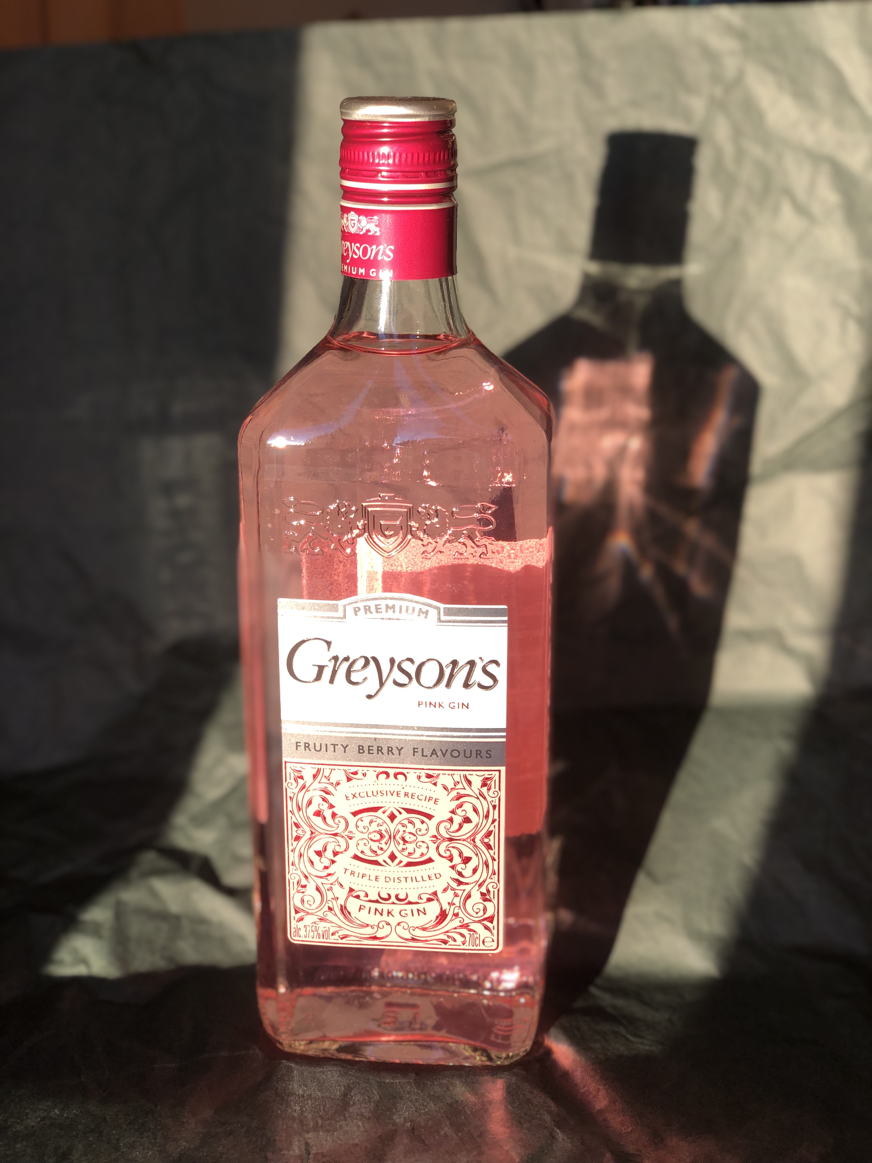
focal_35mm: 52
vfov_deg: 36.8
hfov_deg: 28.0
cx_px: 436
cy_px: 582
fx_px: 1747
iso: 16
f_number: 2.4
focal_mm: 6
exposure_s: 1/122
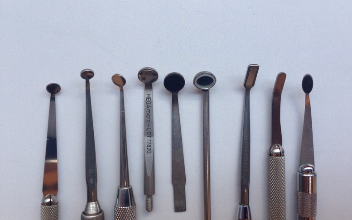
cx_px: 180
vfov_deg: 35.3
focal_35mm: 36
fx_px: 345
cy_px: 100
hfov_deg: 54.0
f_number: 2.4
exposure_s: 1/20
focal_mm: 4.12
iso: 50
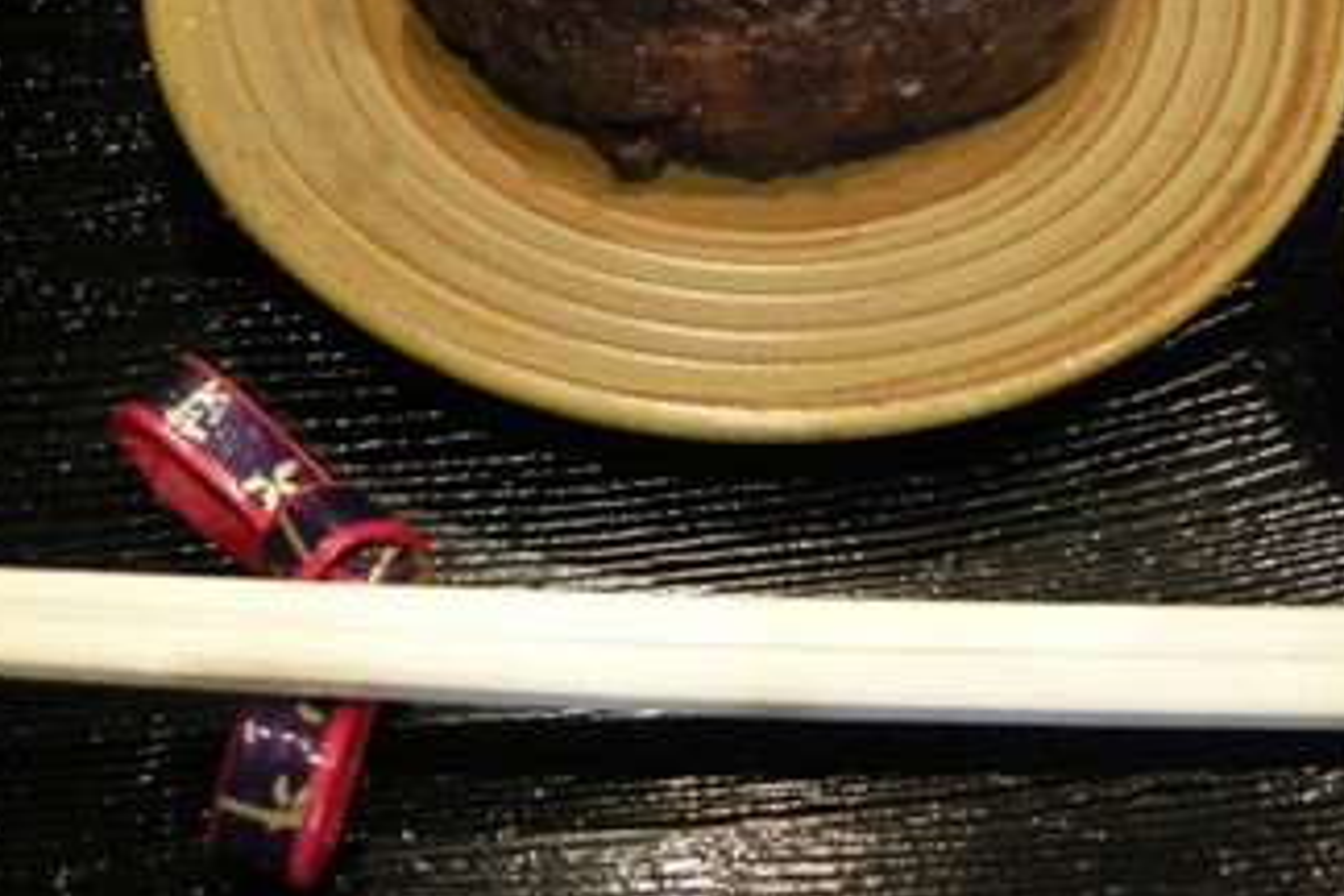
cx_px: 900
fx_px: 2016
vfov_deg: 24.7
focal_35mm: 54
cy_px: 195
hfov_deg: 36.5
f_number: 2.7
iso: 400
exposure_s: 1/15.2
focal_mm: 7.5
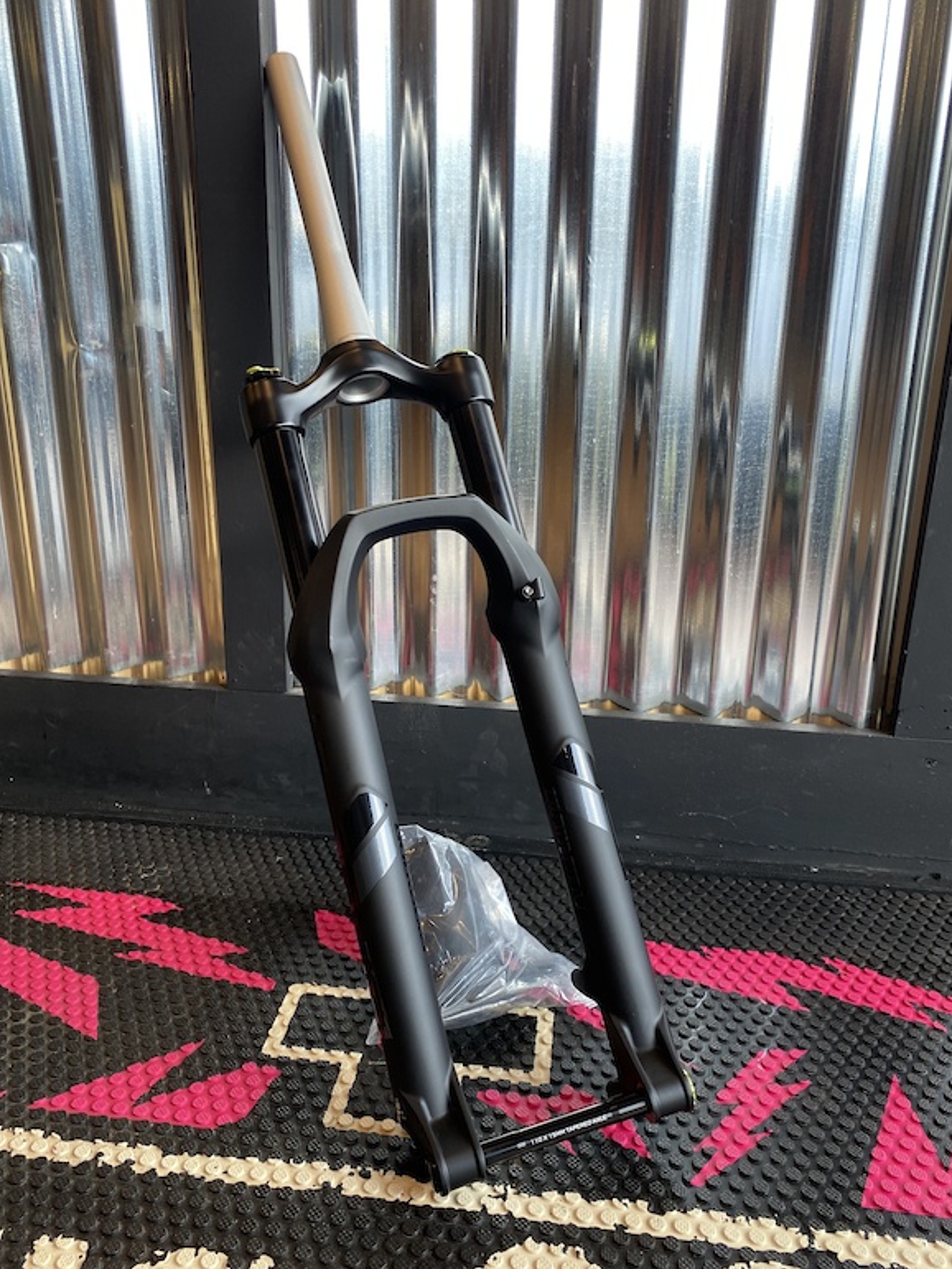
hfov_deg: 51.4
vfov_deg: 65.3
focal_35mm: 27
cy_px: 625
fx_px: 990
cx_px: 463
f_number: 1.8
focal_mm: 4.25
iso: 64
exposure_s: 1/60
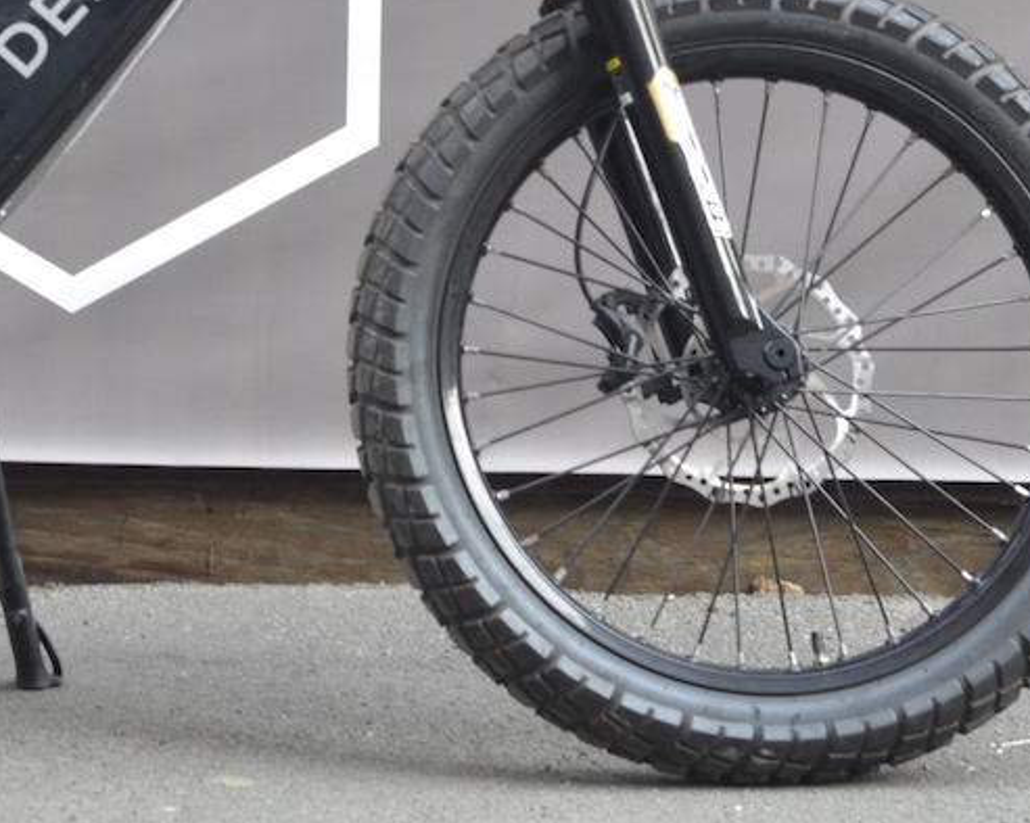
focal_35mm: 200
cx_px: -50
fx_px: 6094
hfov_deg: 9.6
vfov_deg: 7.7
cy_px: -139
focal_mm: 50
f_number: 8
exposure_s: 1/60
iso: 400
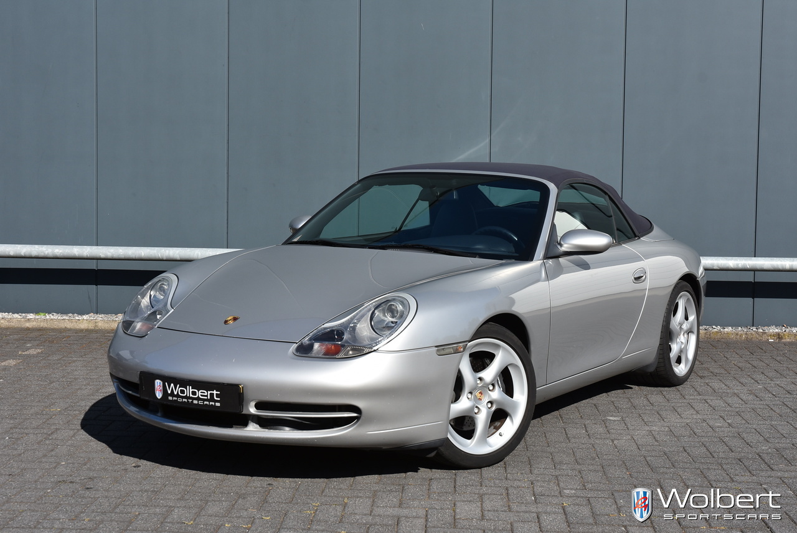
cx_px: 398
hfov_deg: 35.0
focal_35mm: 57
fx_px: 1263
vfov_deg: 23.8
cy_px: 266
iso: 180
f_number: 8
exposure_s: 1/500
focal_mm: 38
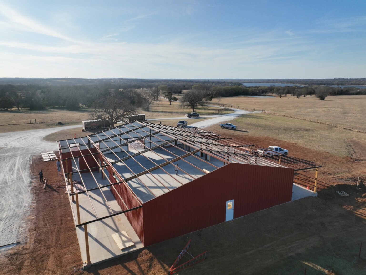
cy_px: 138
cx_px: 183
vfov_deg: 56.8
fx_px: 254
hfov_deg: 71.6
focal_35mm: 24
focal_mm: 12.29
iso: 100
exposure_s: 1/2500
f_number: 2.8
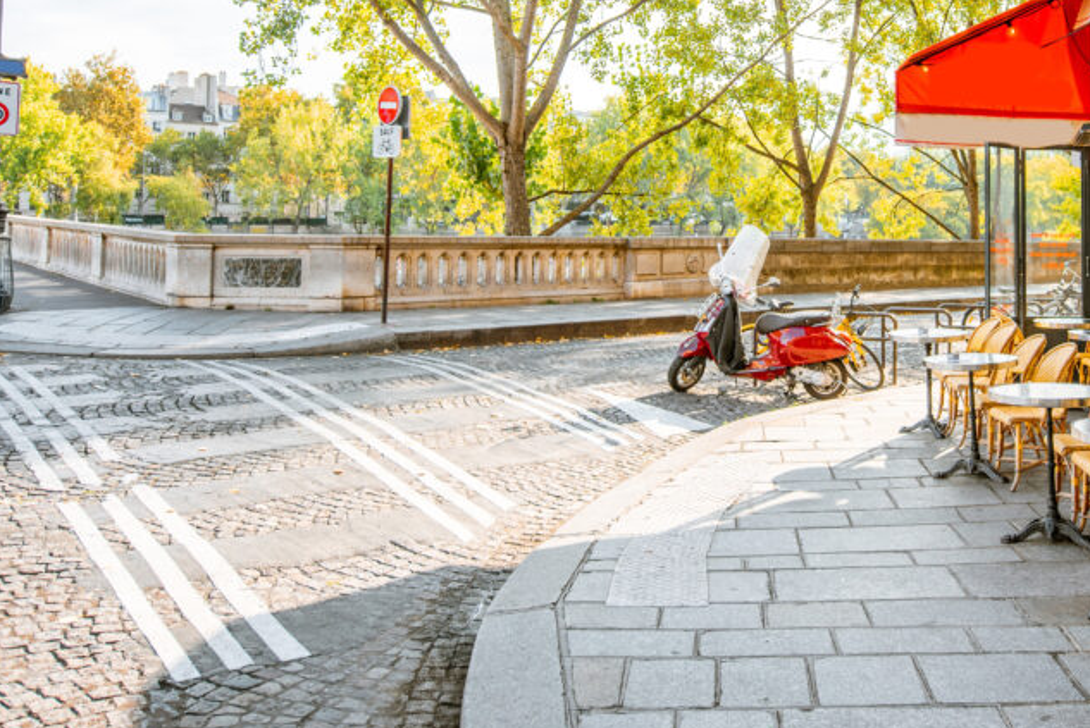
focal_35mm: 36
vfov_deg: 35.9
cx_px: 752
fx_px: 1091
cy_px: 161
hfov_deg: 51.8
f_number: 3.5
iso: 200
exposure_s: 1/1000
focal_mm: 19
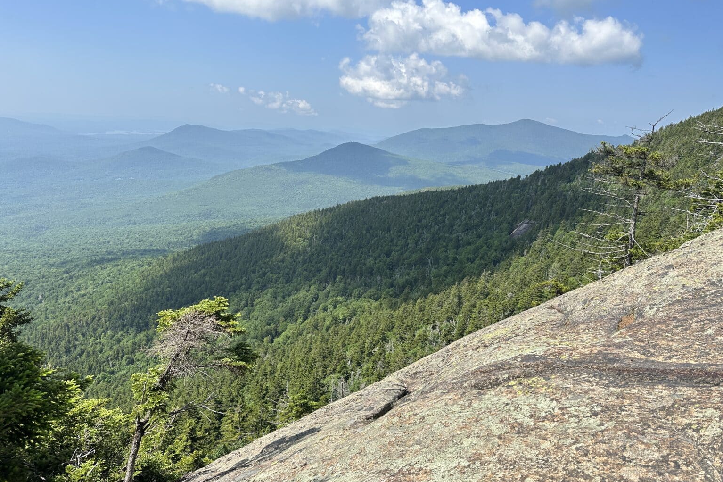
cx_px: 362
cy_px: 253
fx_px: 502
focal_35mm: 25
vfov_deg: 51.2
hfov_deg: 71.5
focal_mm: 6.86
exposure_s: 1/2591
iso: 80
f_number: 1.78
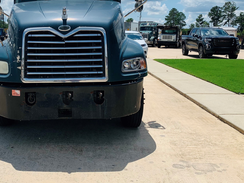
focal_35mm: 42
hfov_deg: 43.8
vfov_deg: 33.9
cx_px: 71
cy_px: 55
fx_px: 296
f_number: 1.8
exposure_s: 1/4098
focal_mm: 4.25
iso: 25
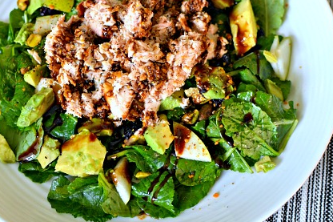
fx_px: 700
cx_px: 154
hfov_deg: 26.7
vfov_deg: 18.0
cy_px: 80
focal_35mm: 76
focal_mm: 35
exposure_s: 1/60
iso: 400
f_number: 3.2
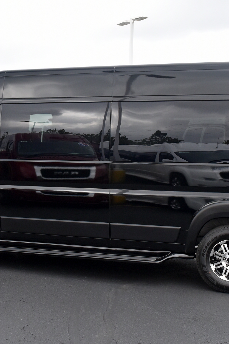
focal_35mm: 46
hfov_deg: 29.2
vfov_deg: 42.7
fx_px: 439
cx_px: 126
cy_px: 170
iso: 400
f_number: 6.3
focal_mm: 20
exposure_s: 1/160
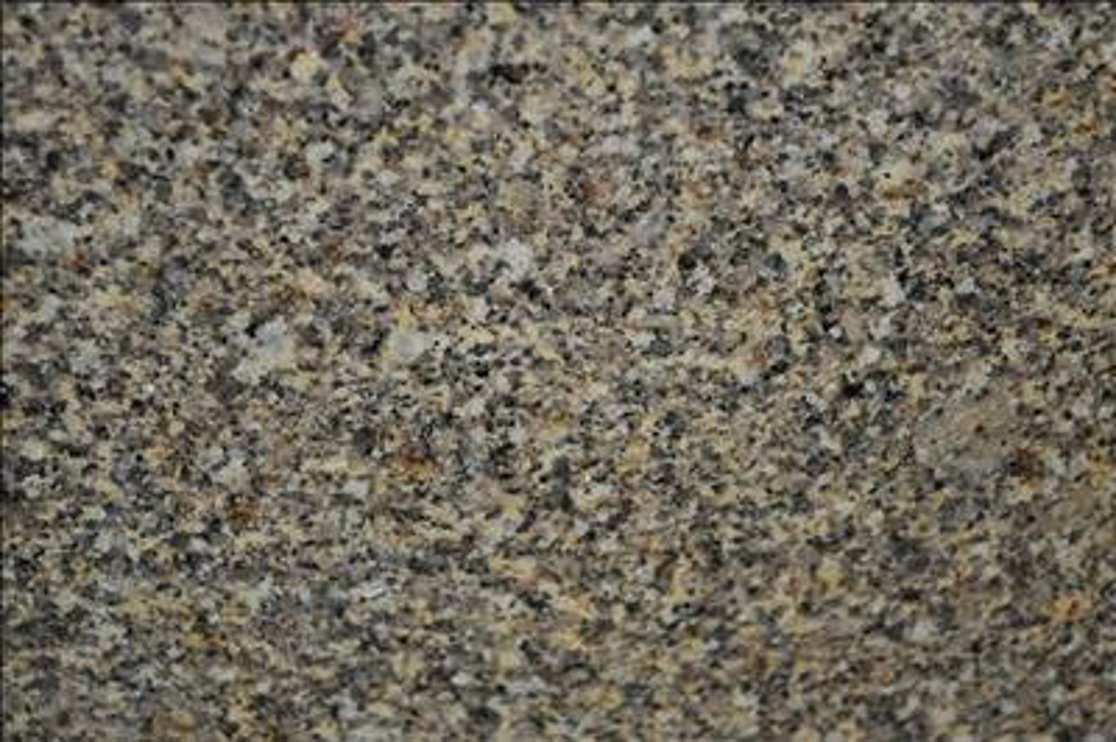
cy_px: 371
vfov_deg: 16.5
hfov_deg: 24.6
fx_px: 2555
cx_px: 558
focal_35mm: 82
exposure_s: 1/60
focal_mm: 55
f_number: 5.6
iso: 800
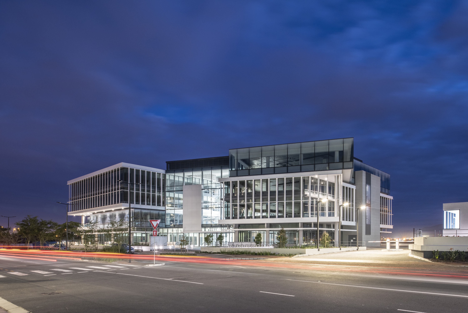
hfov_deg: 73.7
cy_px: 156
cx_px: 234
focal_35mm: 24
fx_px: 312
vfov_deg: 53.2
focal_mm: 24
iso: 500
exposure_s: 13
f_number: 16
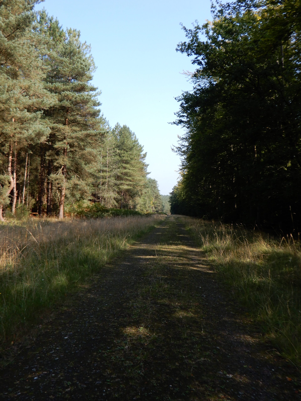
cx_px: 150
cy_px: 200
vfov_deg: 49.0
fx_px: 441
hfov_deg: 37.7
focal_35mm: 38
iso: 80
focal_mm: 6.8
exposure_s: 1/320
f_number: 4
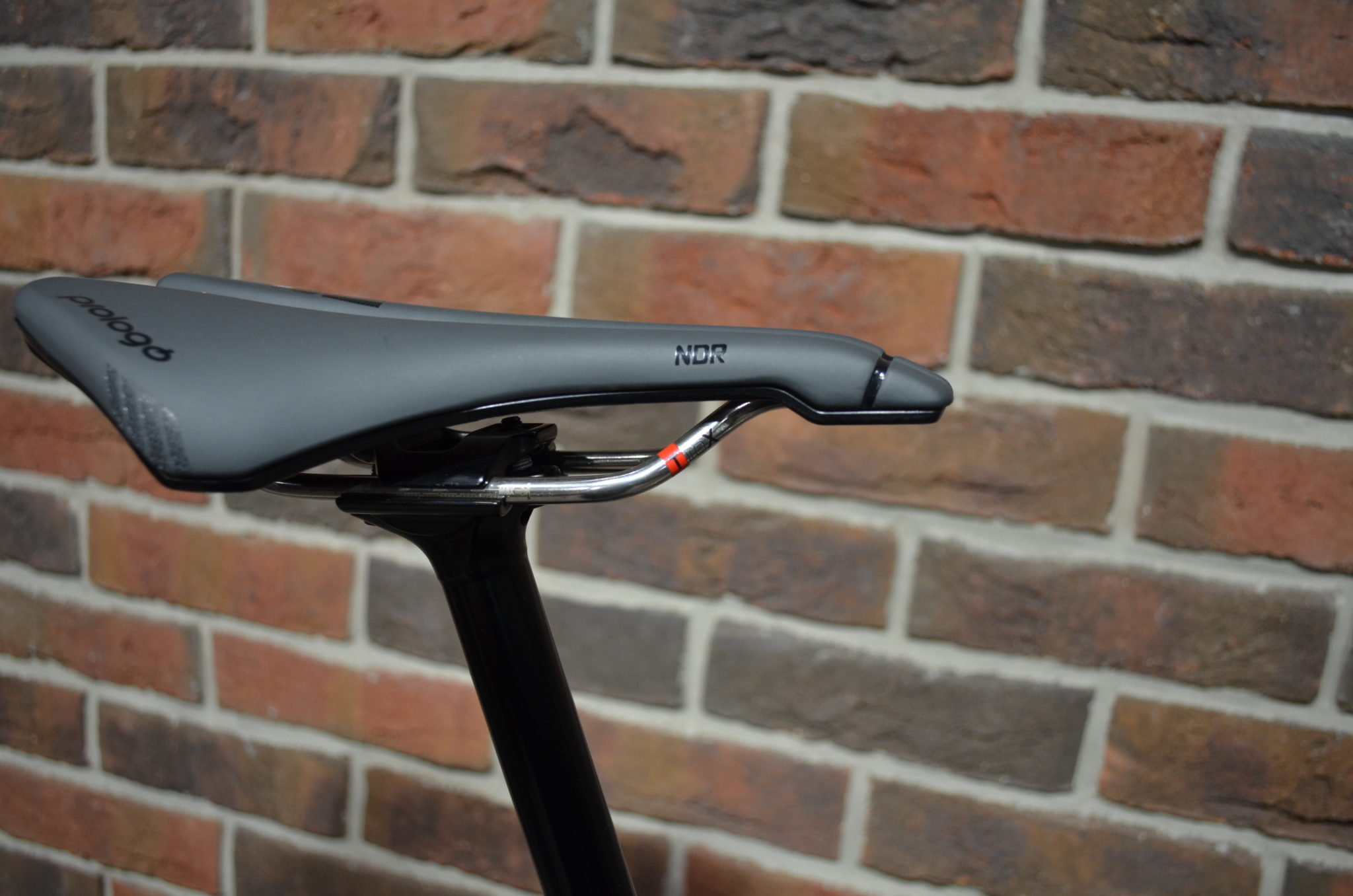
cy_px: 448
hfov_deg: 57.3
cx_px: 676
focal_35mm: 33
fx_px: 1238
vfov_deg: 39.8
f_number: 4
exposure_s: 1/60
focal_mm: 22
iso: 500
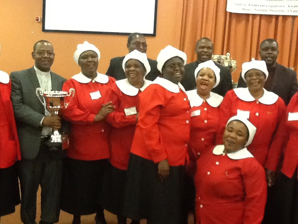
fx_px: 275
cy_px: 112
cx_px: 149
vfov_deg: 44.2
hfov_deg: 56.8
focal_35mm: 32
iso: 400
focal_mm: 2.03
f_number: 2.4
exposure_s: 1/15
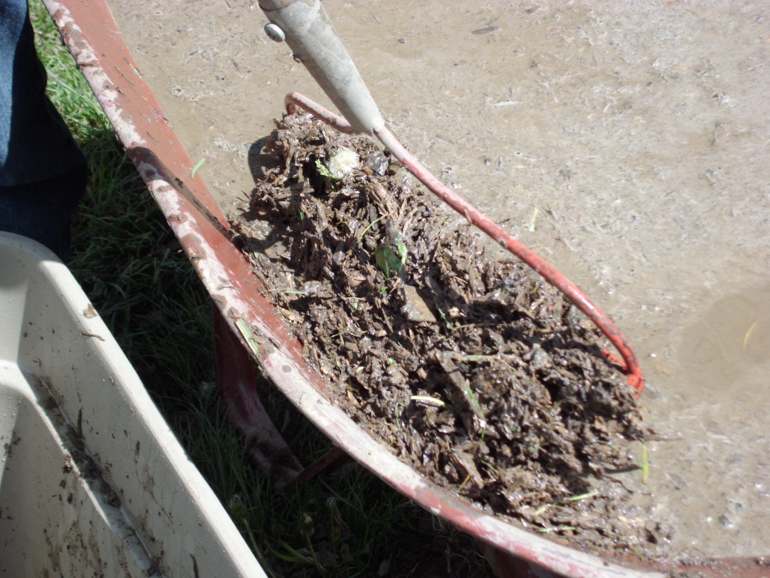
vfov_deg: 19.6
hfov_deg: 26.0
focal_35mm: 75
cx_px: 385
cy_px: 289
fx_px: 1668
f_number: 5.8
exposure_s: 1/200
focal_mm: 13.5
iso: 100
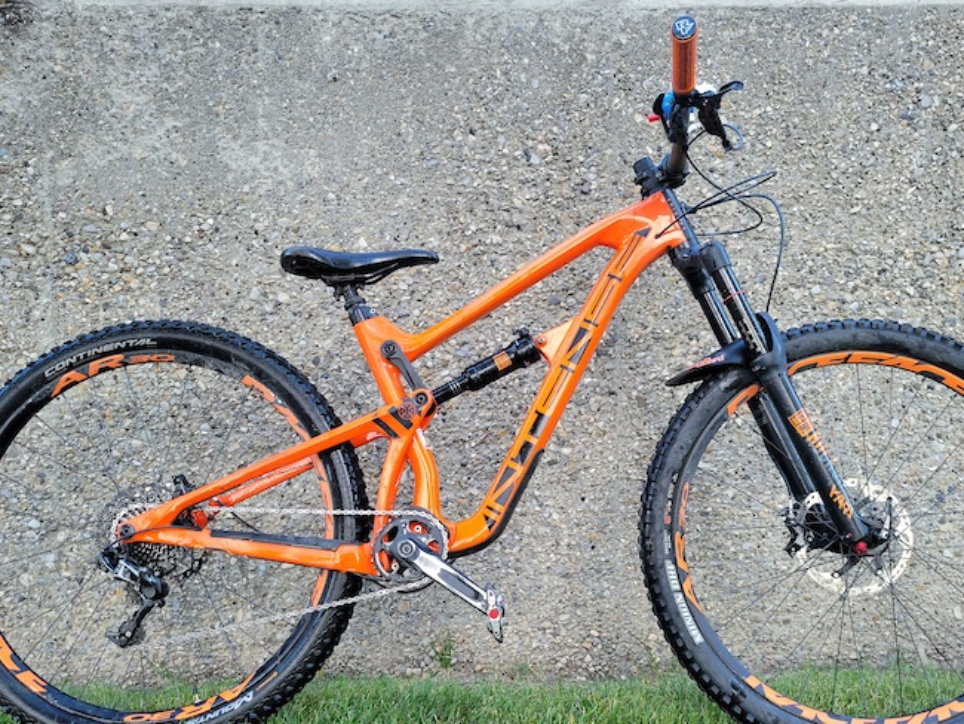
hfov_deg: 56.8
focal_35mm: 32
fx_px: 891
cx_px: 507
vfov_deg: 43.9
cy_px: 442
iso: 125
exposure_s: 1/119
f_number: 1.8
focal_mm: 5.4
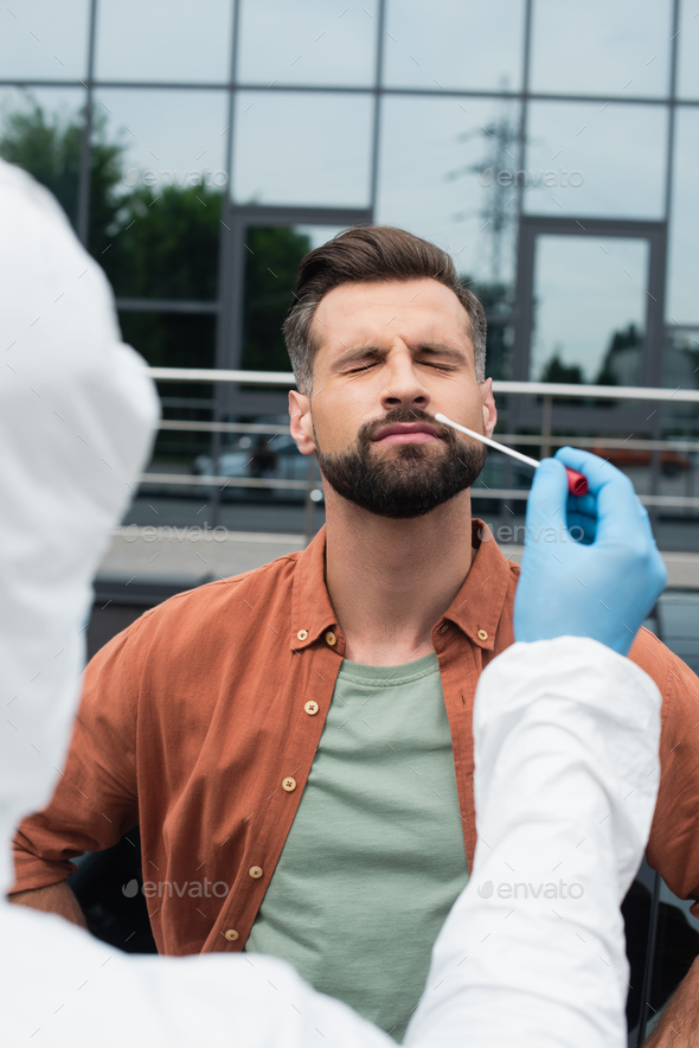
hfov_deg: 27.0
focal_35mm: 50
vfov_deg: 39.6
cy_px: 524
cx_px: 350
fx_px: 1455
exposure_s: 1/640
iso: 125
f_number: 5
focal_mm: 50
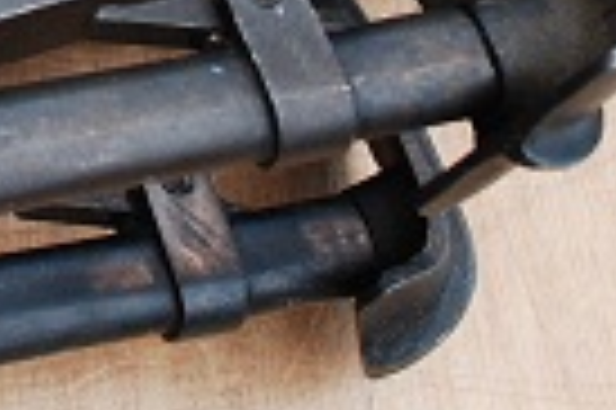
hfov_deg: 13.8
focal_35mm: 145
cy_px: -390
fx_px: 2478
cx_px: -121
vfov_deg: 8.9
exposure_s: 1/125
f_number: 5.6
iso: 200
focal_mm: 22
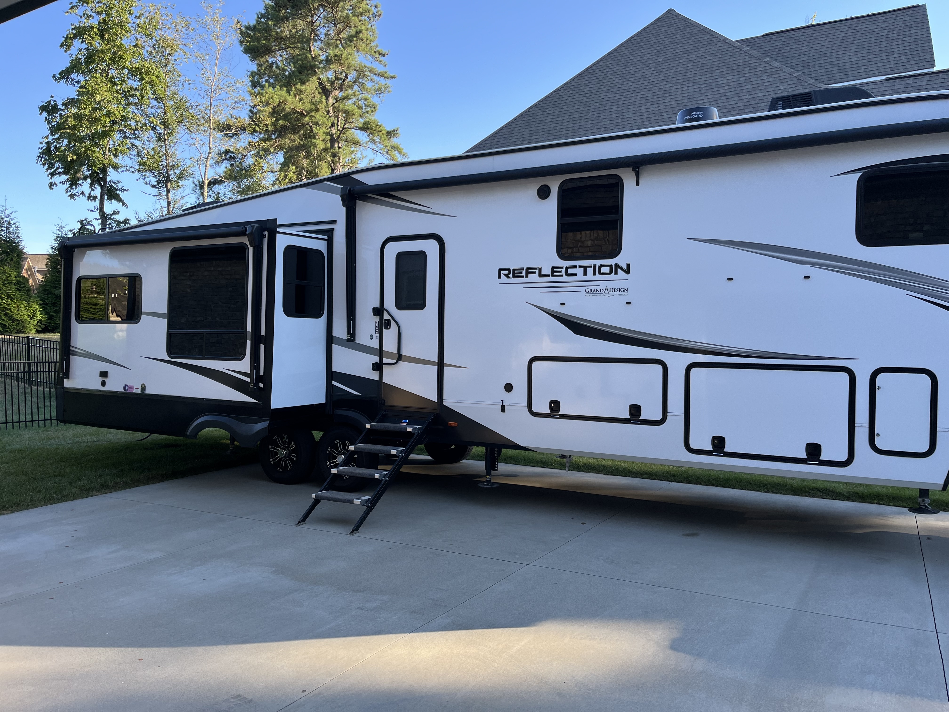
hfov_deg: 67.3
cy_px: 356
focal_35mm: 26
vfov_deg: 53.1
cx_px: 474
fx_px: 713
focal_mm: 5.1
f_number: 1.6
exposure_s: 1/409
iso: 50
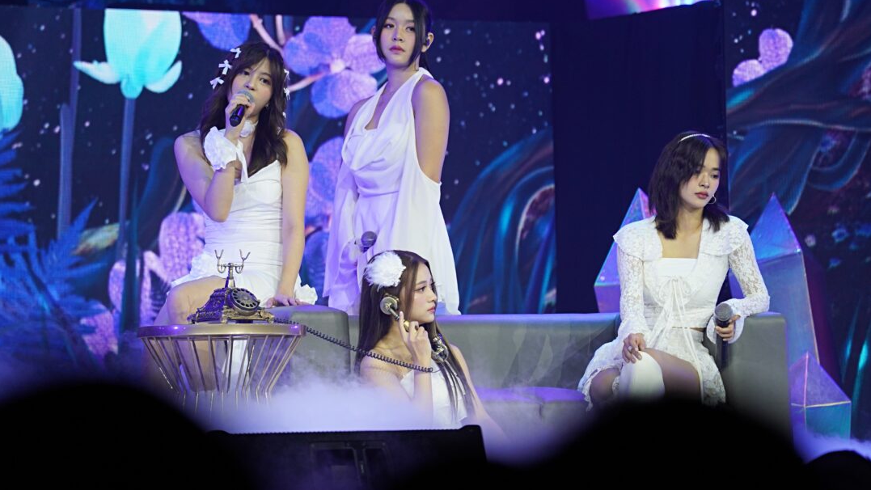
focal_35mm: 420
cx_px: 435
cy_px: 210
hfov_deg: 5.1
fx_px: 9701
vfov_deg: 2.9
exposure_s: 1/100
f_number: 6.3
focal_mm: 400
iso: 1250
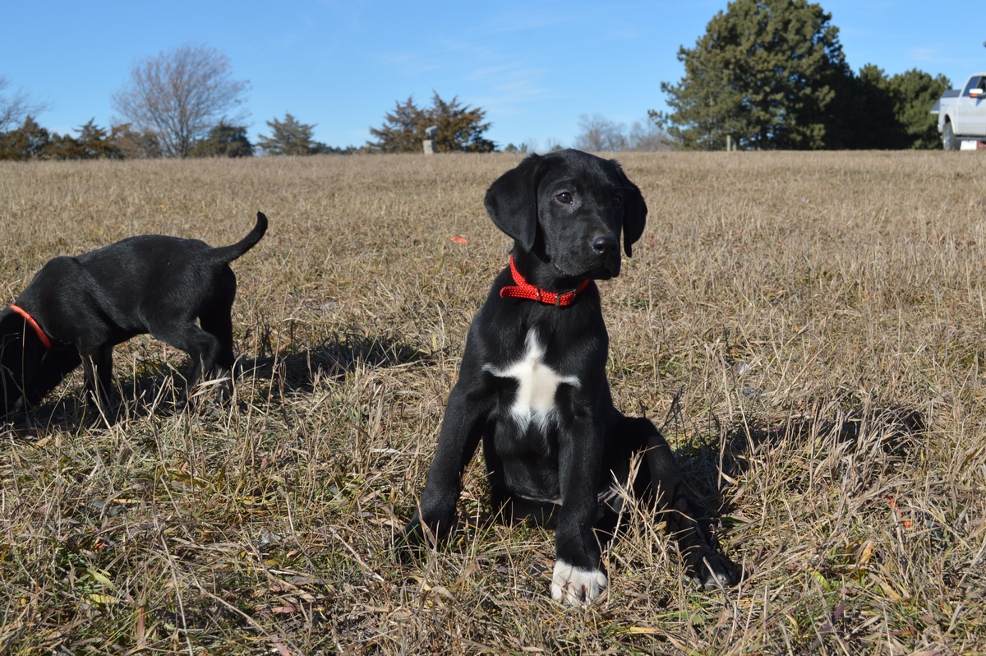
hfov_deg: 41.1
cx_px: 493
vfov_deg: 28.0
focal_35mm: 48
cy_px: 328
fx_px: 1314
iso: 100
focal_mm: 32
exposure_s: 1/250
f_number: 8
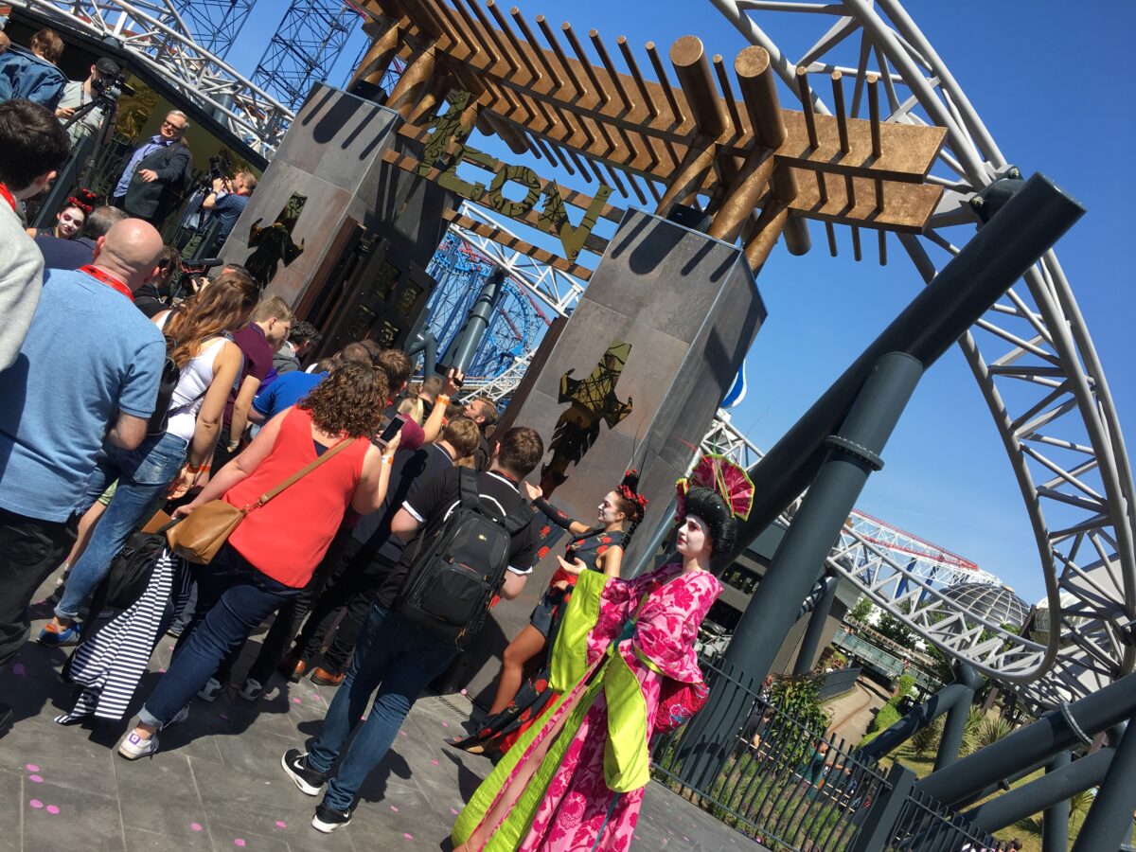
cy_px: 426
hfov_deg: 61.7
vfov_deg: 48.2
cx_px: 568
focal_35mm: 29
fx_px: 952
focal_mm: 4.15
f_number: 2.2
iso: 25
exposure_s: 1/1183
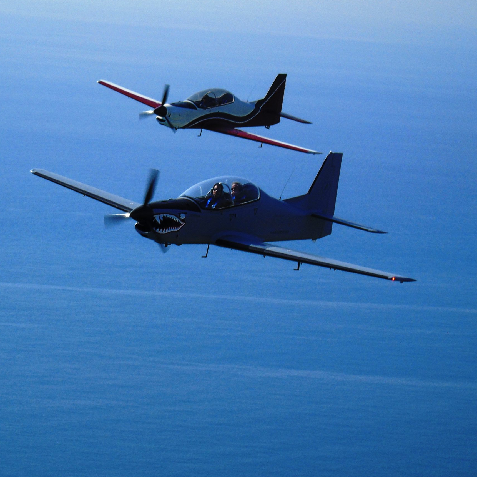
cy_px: 236
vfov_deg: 7.1
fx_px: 3820
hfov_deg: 7.1
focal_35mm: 245
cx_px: 156
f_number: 5
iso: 80
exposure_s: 1/1000
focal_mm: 33
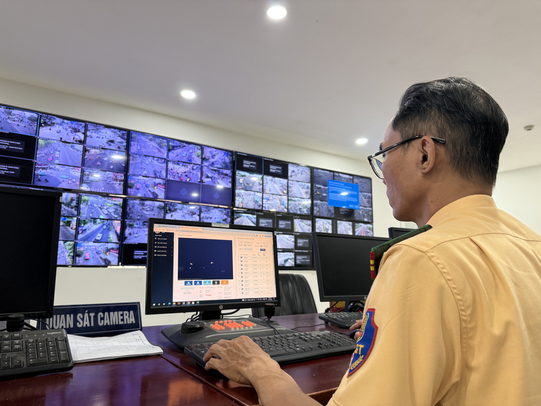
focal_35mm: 24
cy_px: 203
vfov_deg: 56.8
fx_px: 375
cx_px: 270
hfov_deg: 71.6
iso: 200
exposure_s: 1/60
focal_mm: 6.76
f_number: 1.78
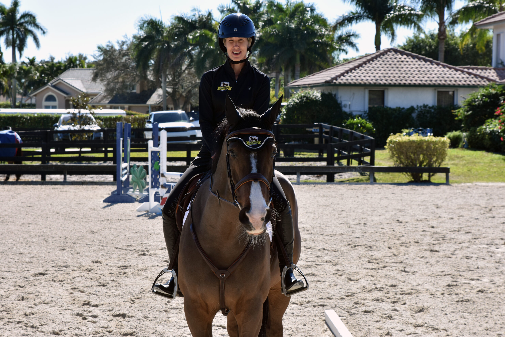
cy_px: 168
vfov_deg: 14.0
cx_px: 252
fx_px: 1368
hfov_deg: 20.9
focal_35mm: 98
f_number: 8
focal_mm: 65
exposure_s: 1/500
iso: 250
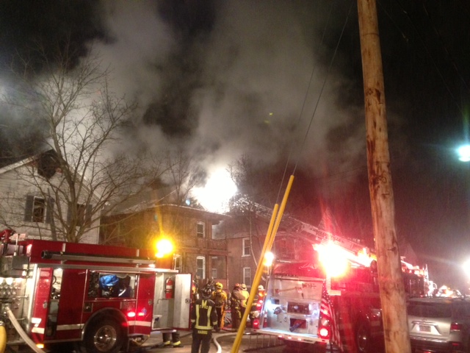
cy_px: 176
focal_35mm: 33
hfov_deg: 55.4
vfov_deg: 42.9
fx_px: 448
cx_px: 235
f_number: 2.4
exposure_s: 1/17
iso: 400
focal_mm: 4.13
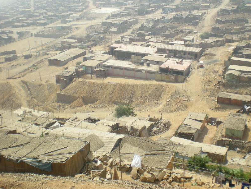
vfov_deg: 30.1
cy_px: 71
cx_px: 145
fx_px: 348
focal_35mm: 48
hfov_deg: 39.6
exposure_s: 1/244
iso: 50
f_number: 4.6
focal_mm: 6.3
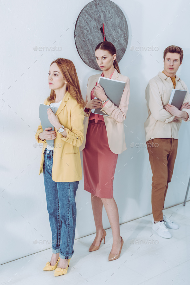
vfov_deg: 39.6
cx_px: 95
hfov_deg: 27.0
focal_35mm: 50
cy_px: 142
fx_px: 395
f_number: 3.5
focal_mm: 50
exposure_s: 1/200
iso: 200
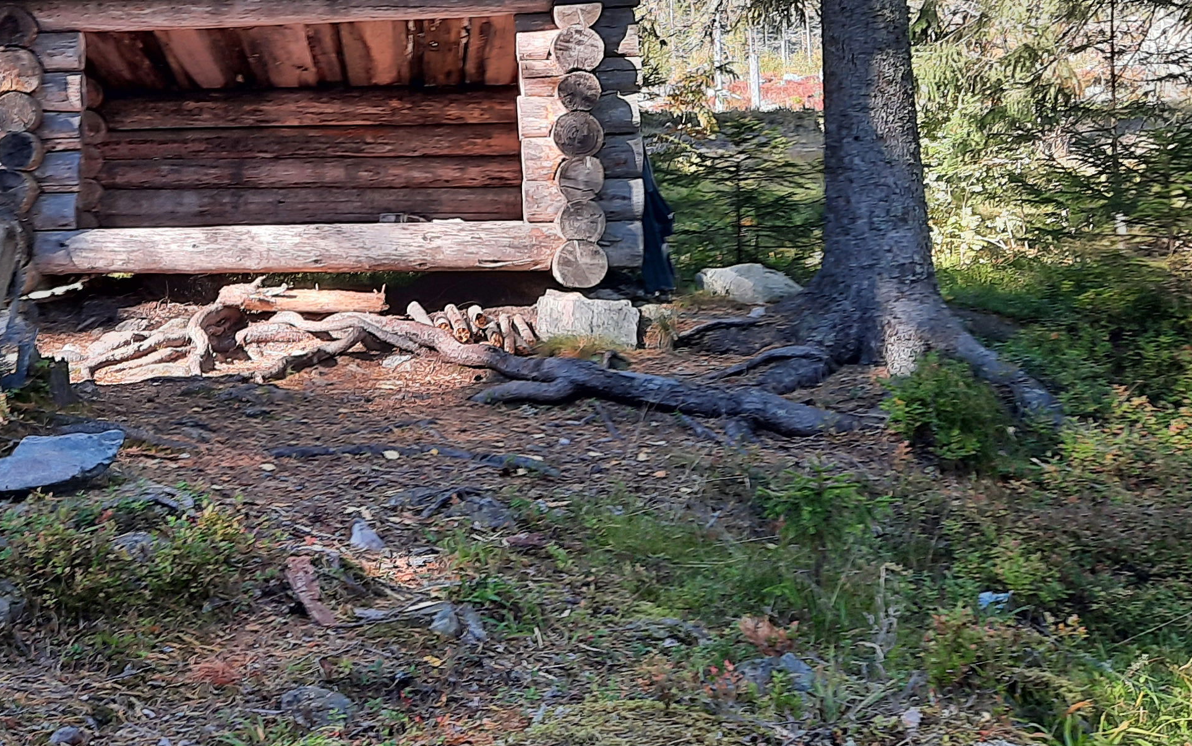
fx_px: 1787
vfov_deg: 22.4
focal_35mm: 55
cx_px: 359
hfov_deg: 36.4
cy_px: -52
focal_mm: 4.6
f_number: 2
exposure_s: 1/100
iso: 40
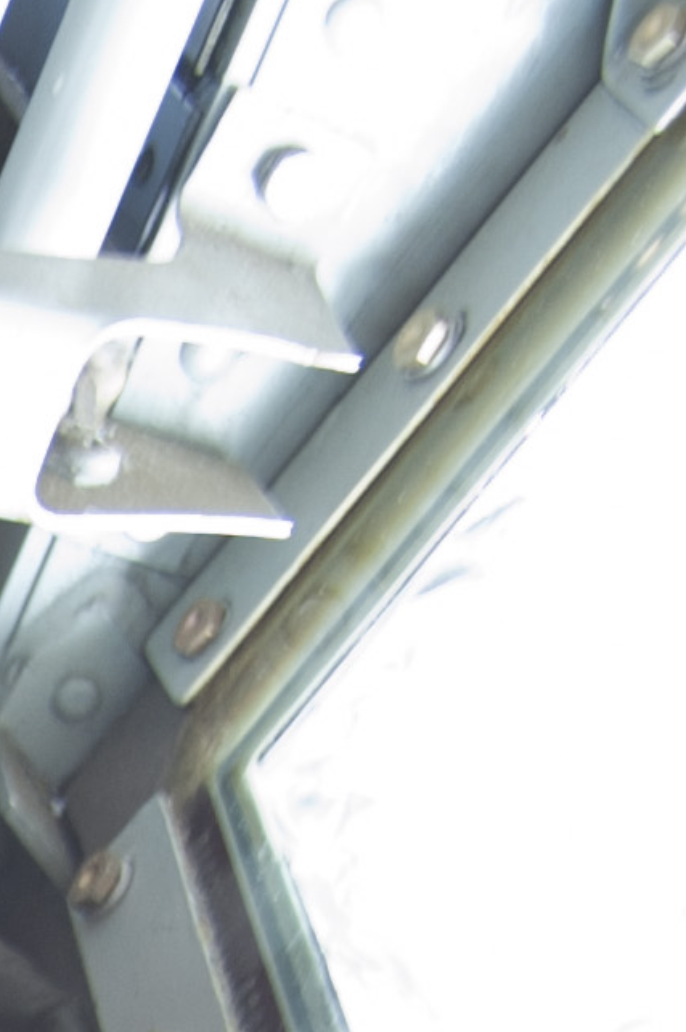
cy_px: 2524
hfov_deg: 7.6
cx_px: -1343
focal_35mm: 159
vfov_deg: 10.9
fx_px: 4552
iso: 400
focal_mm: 24
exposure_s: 1/15
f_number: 2.8
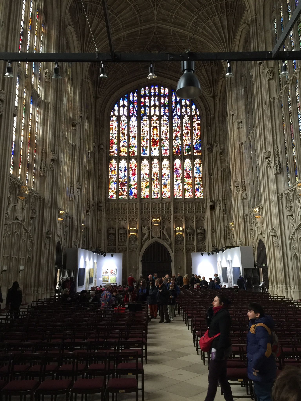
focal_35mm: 29
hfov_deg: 48.2
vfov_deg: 61.7
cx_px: 150
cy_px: 200
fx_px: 336
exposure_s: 1/15
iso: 50
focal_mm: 4.15
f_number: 2.2
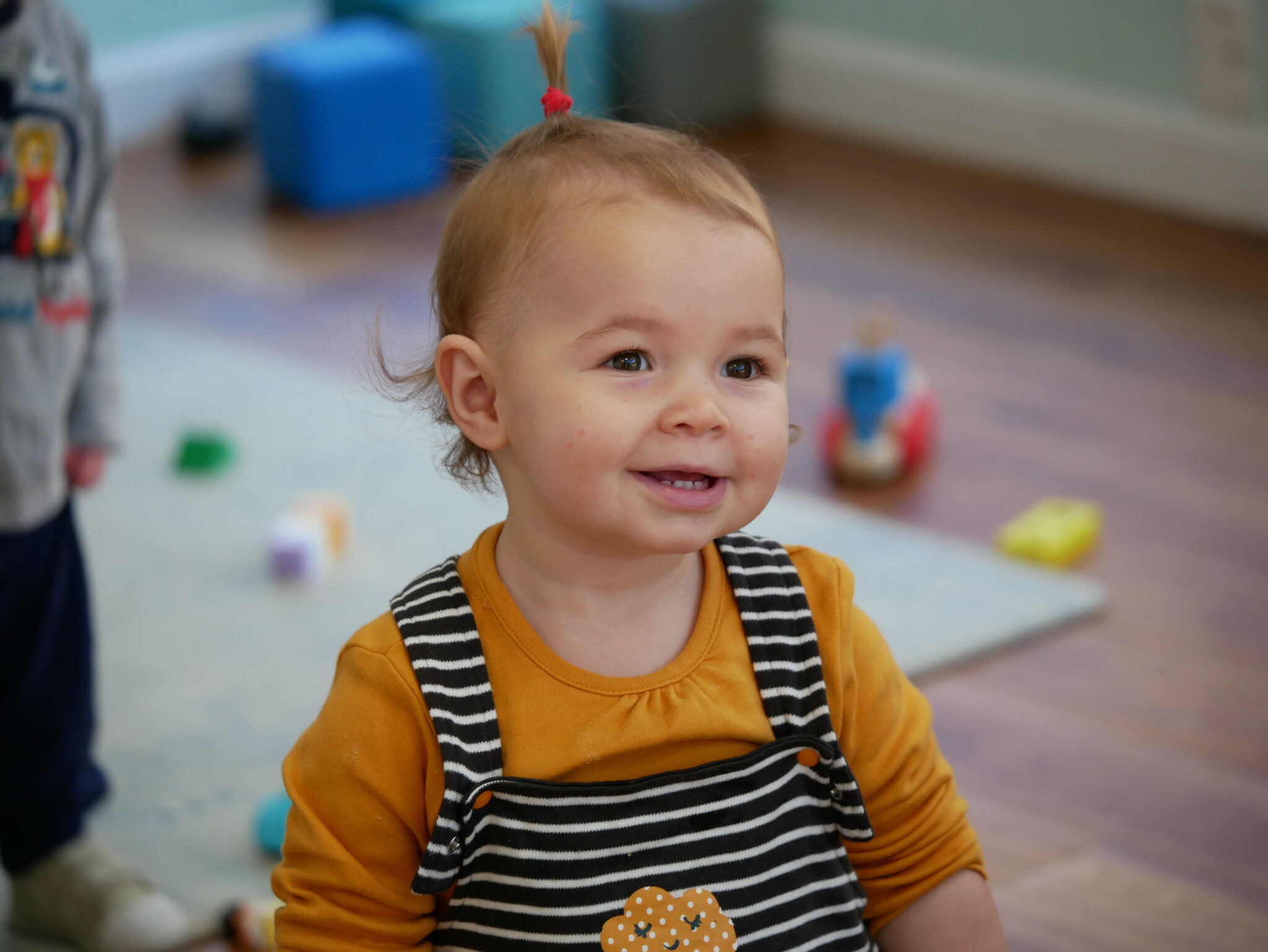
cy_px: 476
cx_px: 634
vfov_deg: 9.3
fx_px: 5864
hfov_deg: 12.3
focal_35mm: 160
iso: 320
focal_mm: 80
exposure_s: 1/200
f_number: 2.8
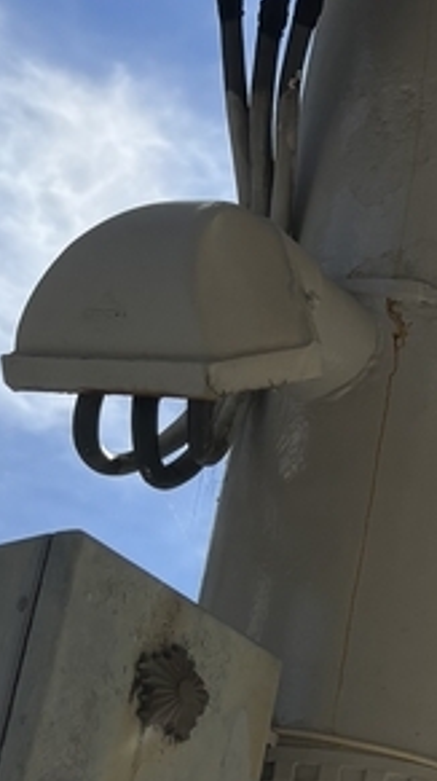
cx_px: 890
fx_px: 2418
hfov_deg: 9.6
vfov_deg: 18.0
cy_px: 749
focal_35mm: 117
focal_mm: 5.96
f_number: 1.6
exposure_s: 1/4082
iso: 50
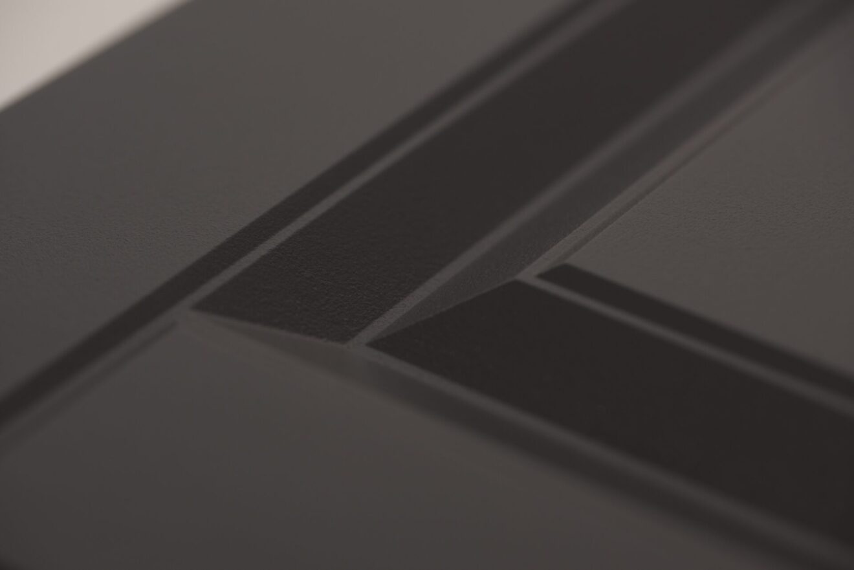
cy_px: 285
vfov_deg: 15.2
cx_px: 427
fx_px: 2136
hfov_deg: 22.6
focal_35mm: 90
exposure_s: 1/100
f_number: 5
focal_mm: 90
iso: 200
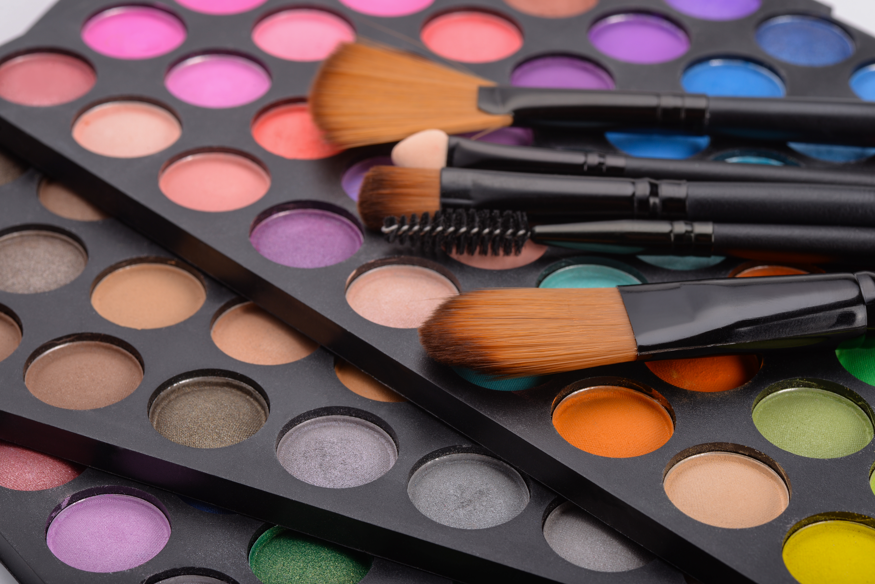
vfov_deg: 15.2
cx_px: 438
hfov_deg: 22.6
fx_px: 2188
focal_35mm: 90
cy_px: 292
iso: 100
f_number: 22
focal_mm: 90
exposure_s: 1/160
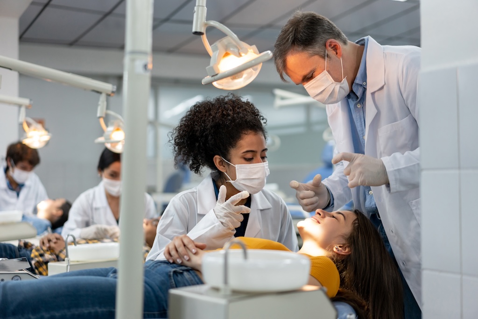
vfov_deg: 24.6
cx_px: 239
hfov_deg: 36.2
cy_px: 160
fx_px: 730
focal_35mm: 55
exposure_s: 1/500
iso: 1000
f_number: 2
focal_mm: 55
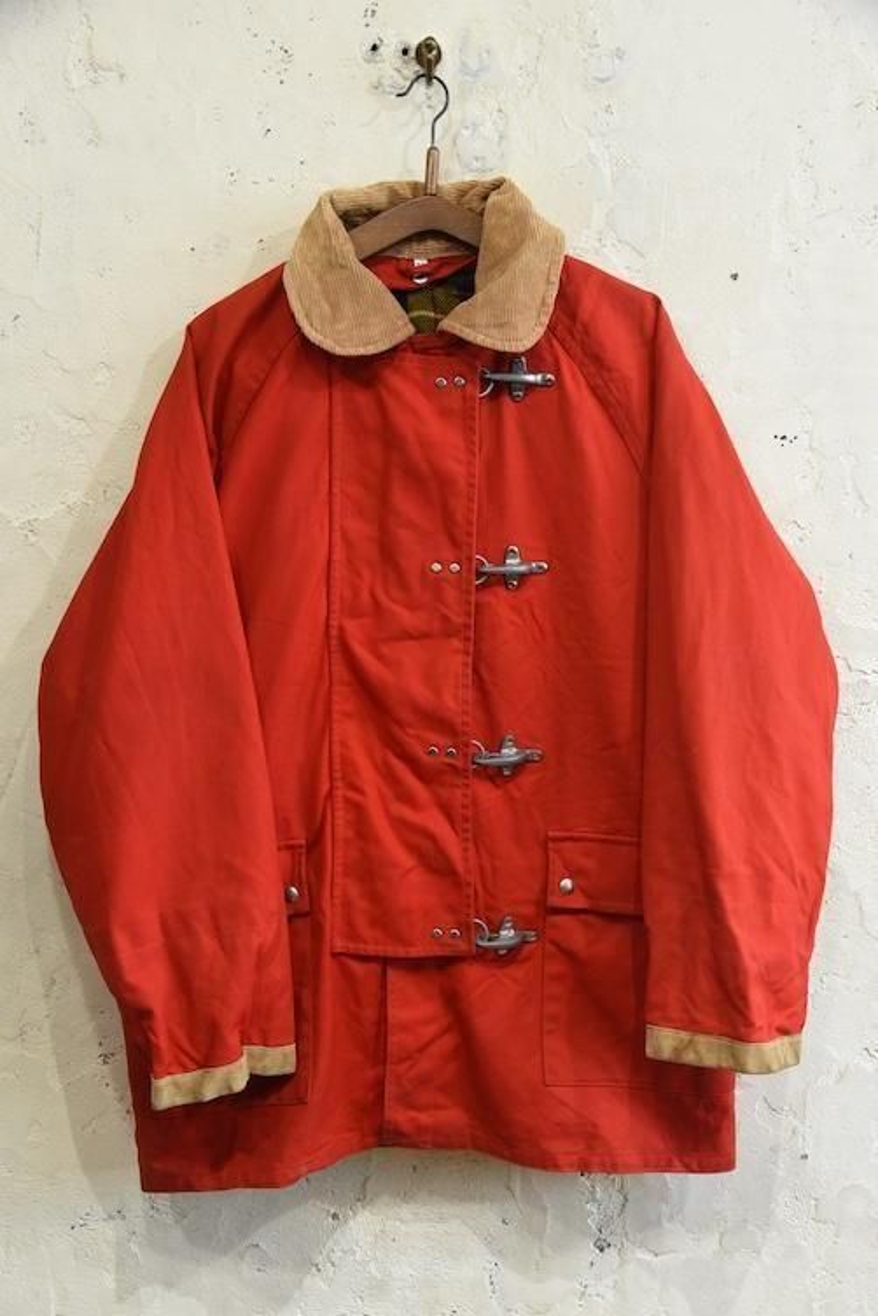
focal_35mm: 38
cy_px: 658
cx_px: 439
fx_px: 1389
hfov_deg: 35.1
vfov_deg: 50.7
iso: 2500
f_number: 6.3
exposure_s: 1/80
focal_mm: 38
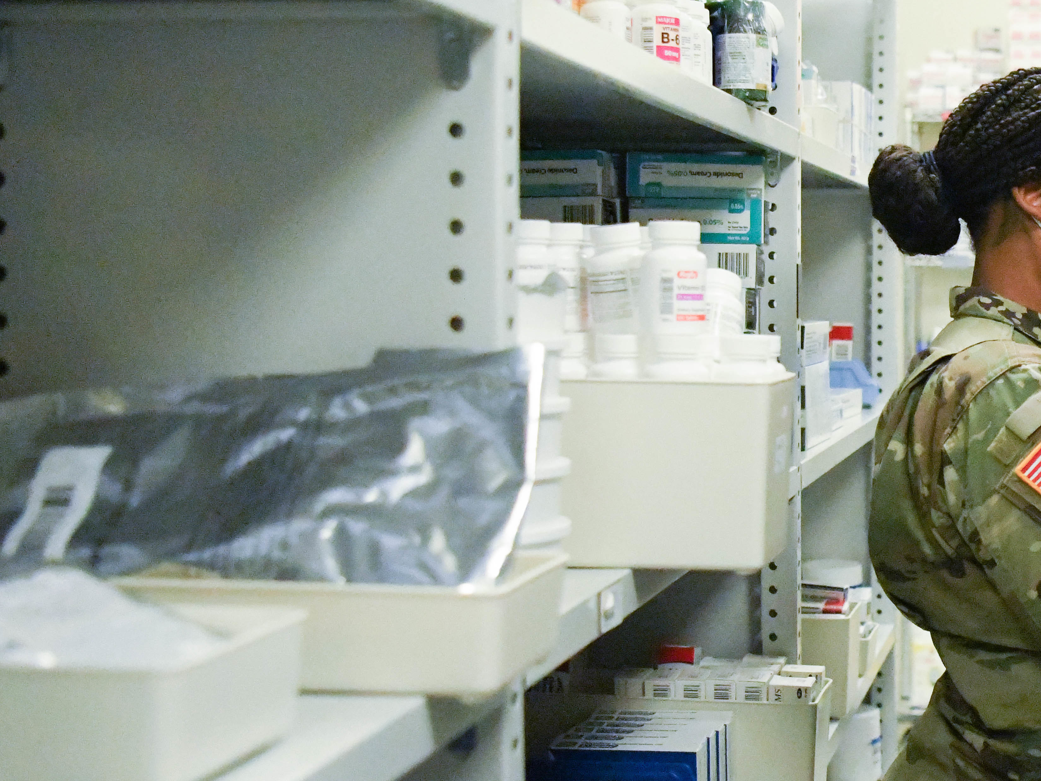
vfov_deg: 25.7
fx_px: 1714
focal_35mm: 57
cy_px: 387
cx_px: 1069
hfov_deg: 31.0
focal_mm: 24
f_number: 2.8
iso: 14400
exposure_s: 1/2500
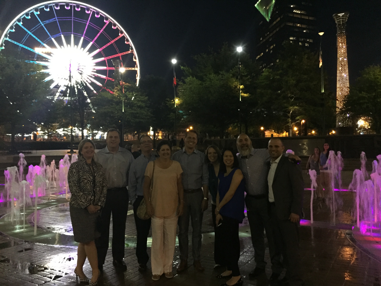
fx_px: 319
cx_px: 190
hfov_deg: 61.7
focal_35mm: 29
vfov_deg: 48.2
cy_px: 143
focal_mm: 4.15
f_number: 2.2
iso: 400
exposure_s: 1/15
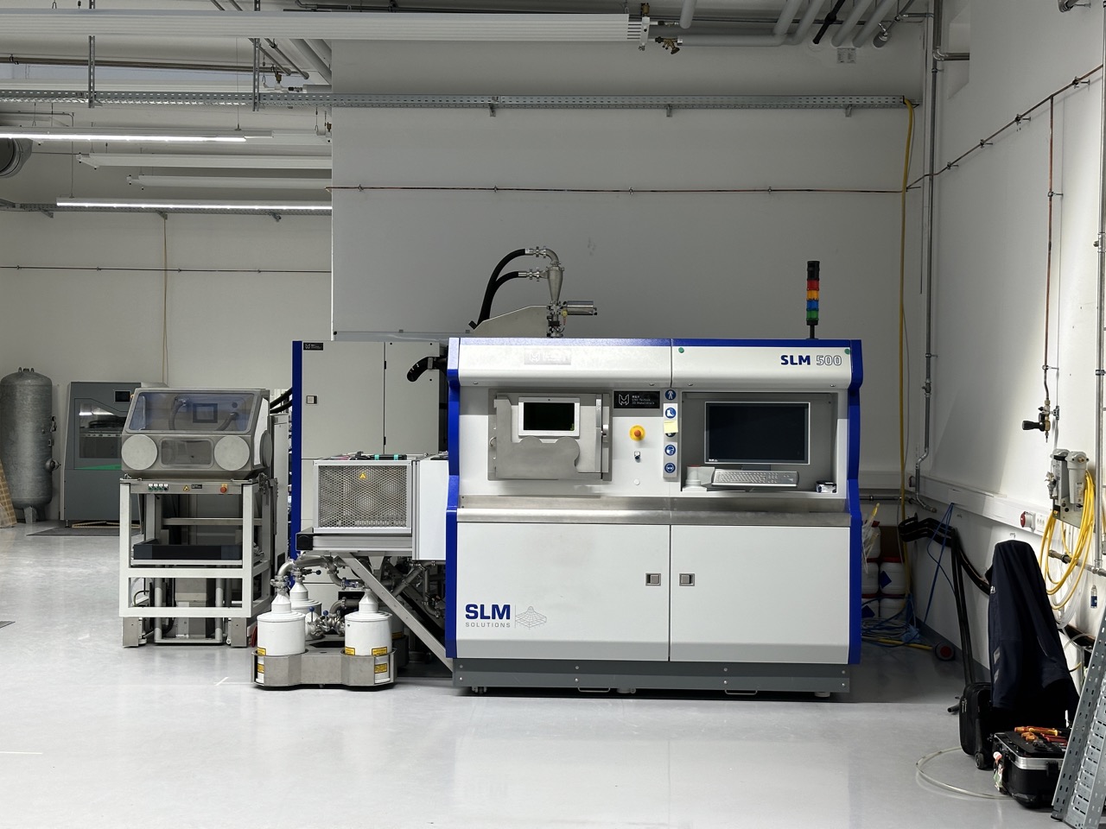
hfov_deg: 39.7
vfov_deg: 30.3
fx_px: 1534
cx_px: 553
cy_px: 414
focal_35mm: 48
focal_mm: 6.86
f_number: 1.78
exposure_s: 1/50
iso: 50
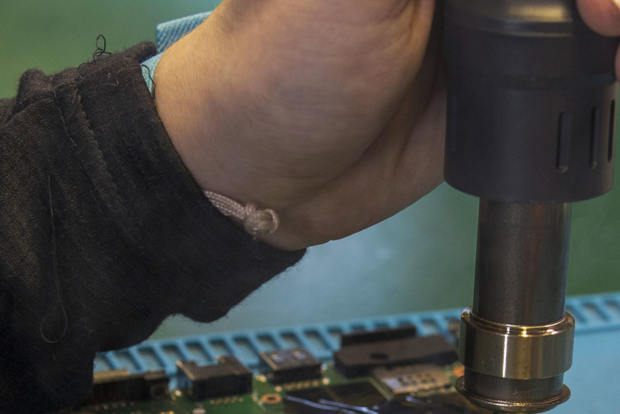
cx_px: 276
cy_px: 412
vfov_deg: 7.4
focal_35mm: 185
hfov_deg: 11.1
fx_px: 3187
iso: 200
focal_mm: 50
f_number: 4
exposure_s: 1/125
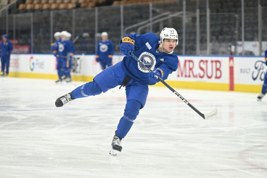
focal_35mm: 150
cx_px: 134
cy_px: 89
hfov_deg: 13.7
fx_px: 1112
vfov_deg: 9.1
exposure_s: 1/2000
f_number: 3.5
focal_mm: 150
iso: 4000
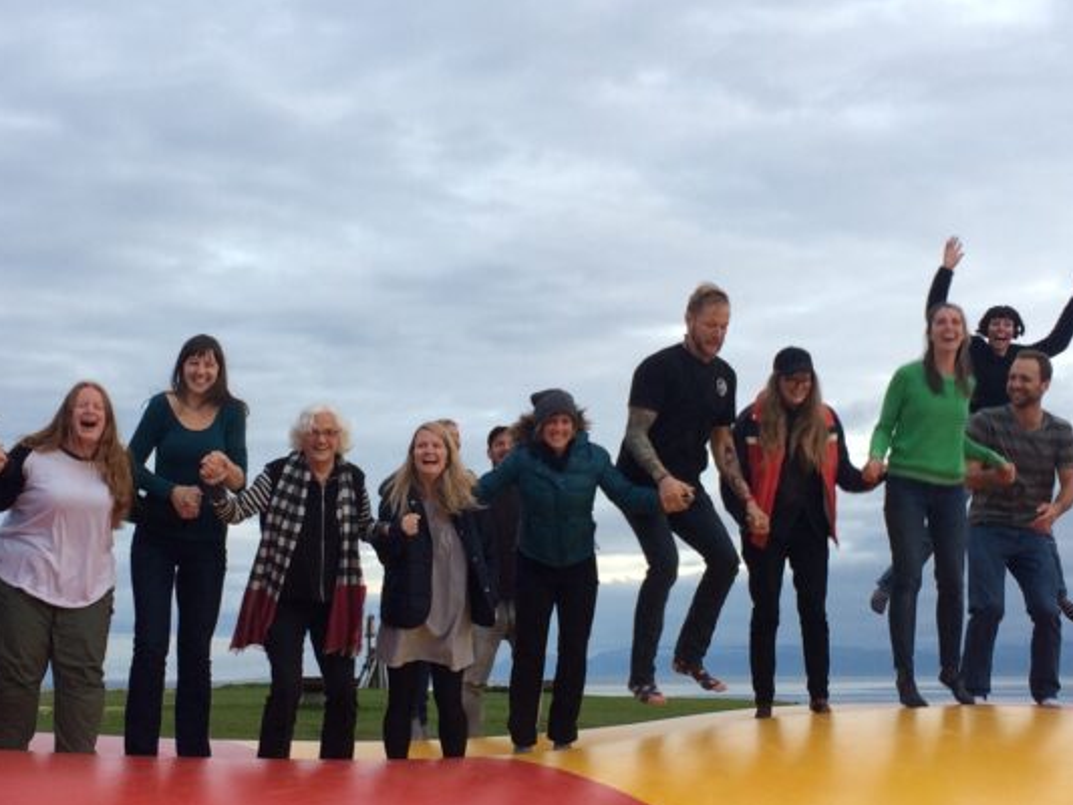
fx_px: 1922
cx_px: 491
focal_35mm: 62
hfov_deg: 31.2
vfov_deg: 23.7
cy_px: 389
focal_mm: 4.15
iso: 40
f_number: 2.2
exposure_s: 1/100
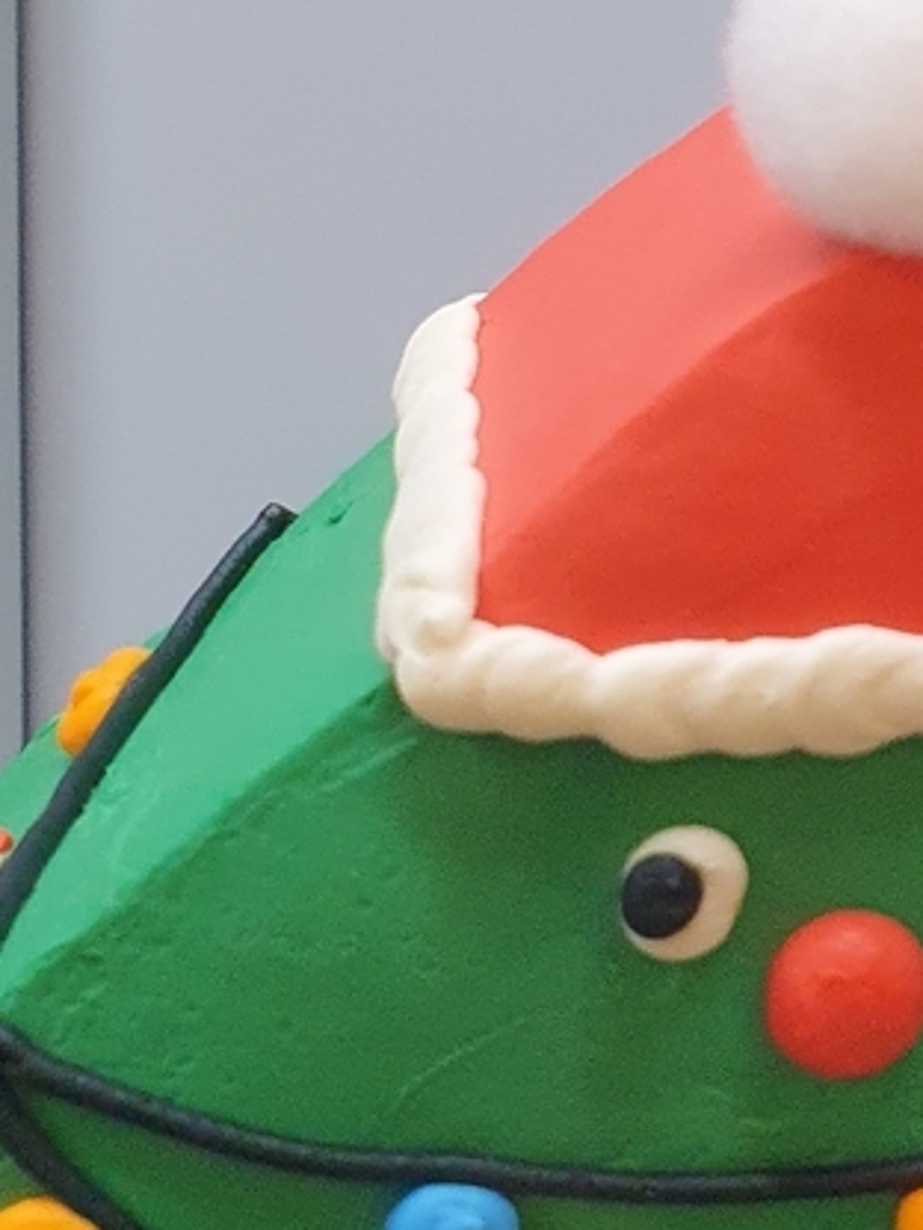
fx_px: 2666
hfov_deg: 18.2
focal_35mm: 75
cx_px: 1225
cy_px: 322
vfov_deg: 25.7
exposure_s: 1/120
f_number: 2.4
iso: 250
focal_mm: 4.32
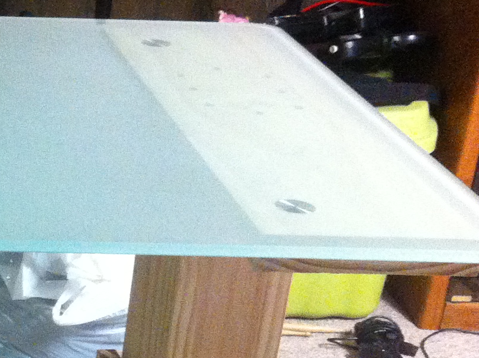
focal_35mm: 112
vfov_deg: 12.9
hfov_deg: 16.2
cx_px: -226
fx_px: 1548
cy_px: 426
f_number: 2.8
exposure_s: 1/15
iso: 500
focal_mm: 3.85
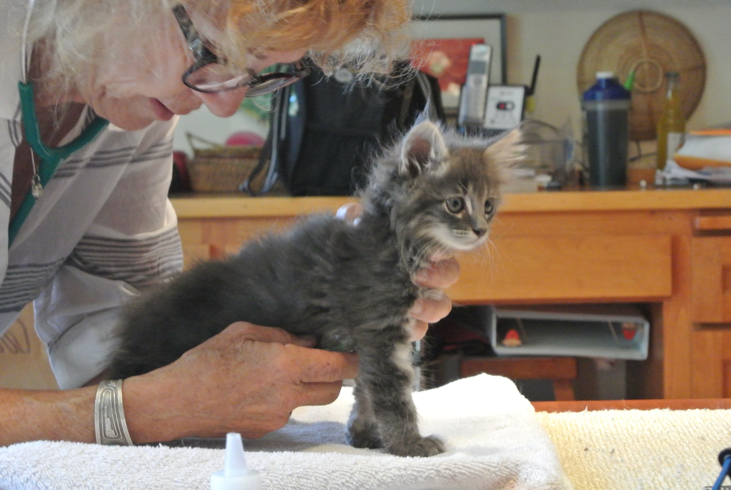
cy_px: 245
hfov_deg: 25.0
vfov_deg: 16.9
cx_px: 366
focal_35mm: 81
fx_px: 1647
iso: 2200
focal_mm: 30
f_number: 5.6
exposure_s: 1/30
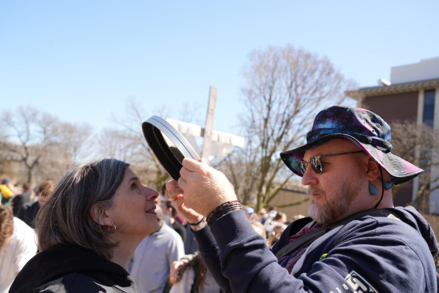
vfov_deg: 40.0
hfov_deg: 57.2
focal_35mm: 33
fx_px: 402
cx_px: 220
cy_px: 146
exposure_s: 1/50
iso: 100
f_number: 4.5
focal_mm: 33
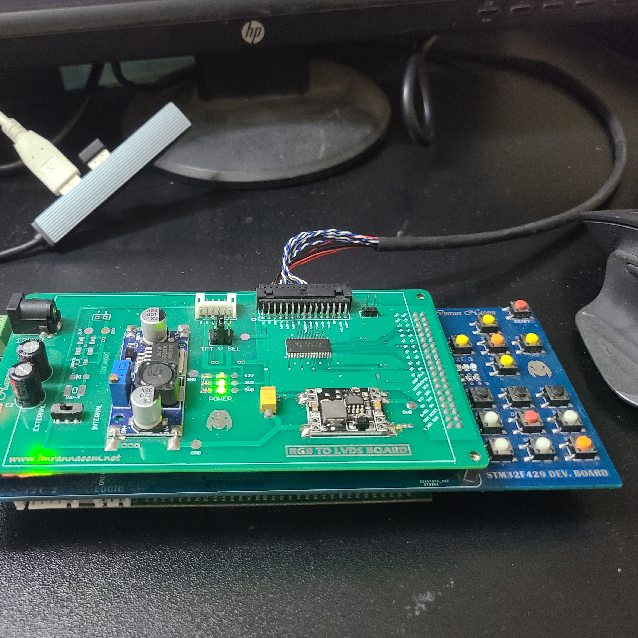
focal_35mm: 31
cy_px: 317
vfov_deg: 52.5
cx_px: 245
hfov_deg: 52.1
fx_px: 646
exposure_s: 1/25
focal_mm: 5.4
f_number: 1.8
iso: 640
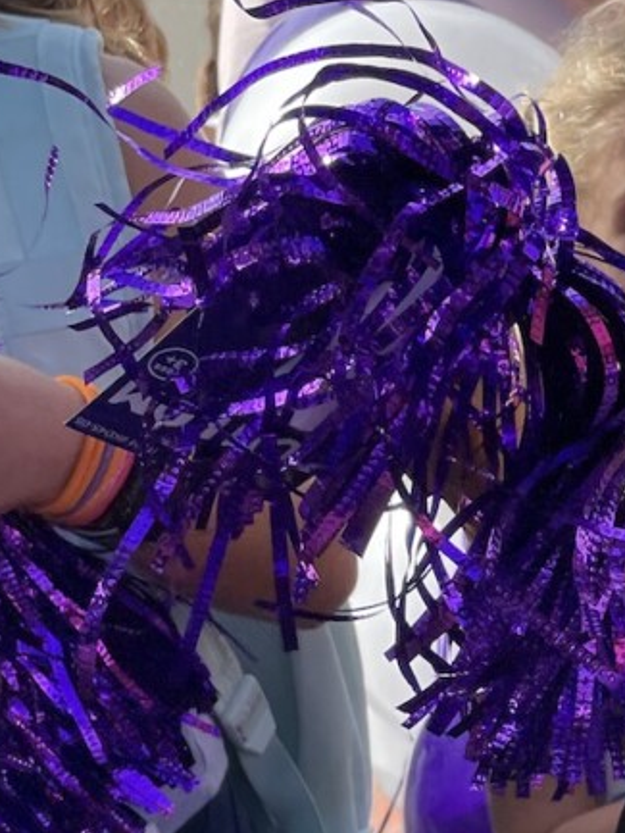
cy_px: 675
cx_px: 829
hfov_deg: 16.5
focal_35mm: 84
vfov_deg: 22.9
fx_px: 2021
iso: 32
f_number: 1.6
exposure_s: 1/1289
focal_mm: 4.2
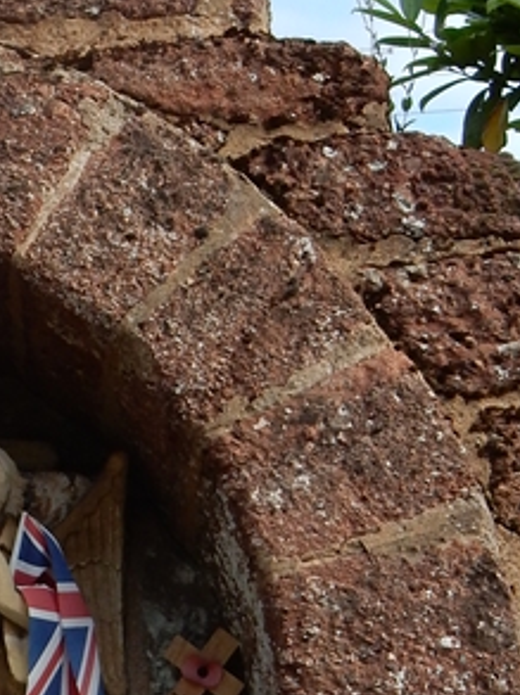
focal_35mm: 126
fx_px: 2529
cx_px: -14
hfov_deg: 11.6
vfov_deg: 15.7
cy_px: 327
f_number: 4
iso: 125
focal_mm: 6.4
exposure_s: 1/500
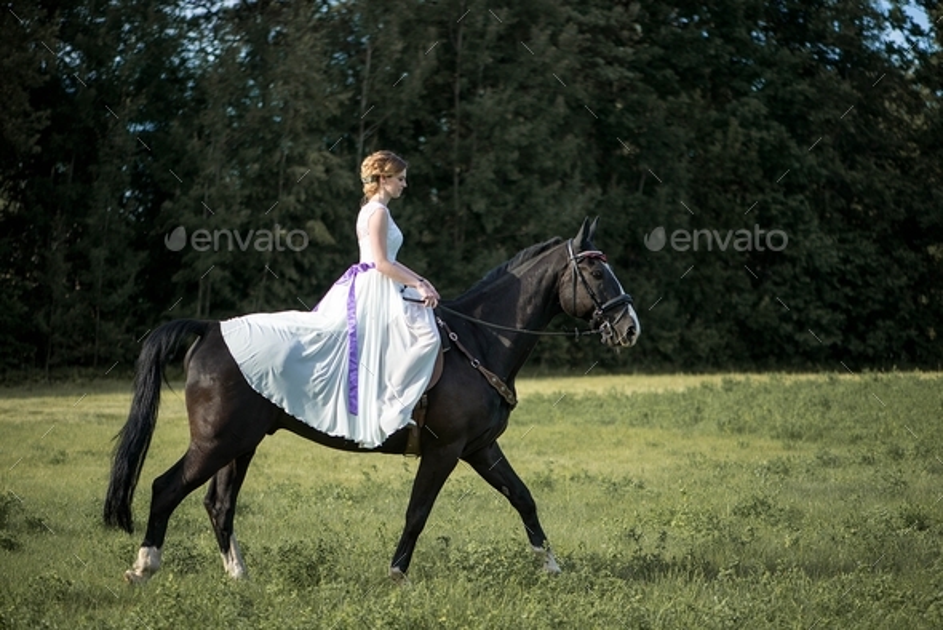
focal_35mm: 105
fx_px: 2752
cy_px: 315
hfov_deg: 19.4
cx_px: 472
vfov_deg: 13.1
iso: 100
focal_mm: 105
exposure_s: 1/800
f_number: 2.8
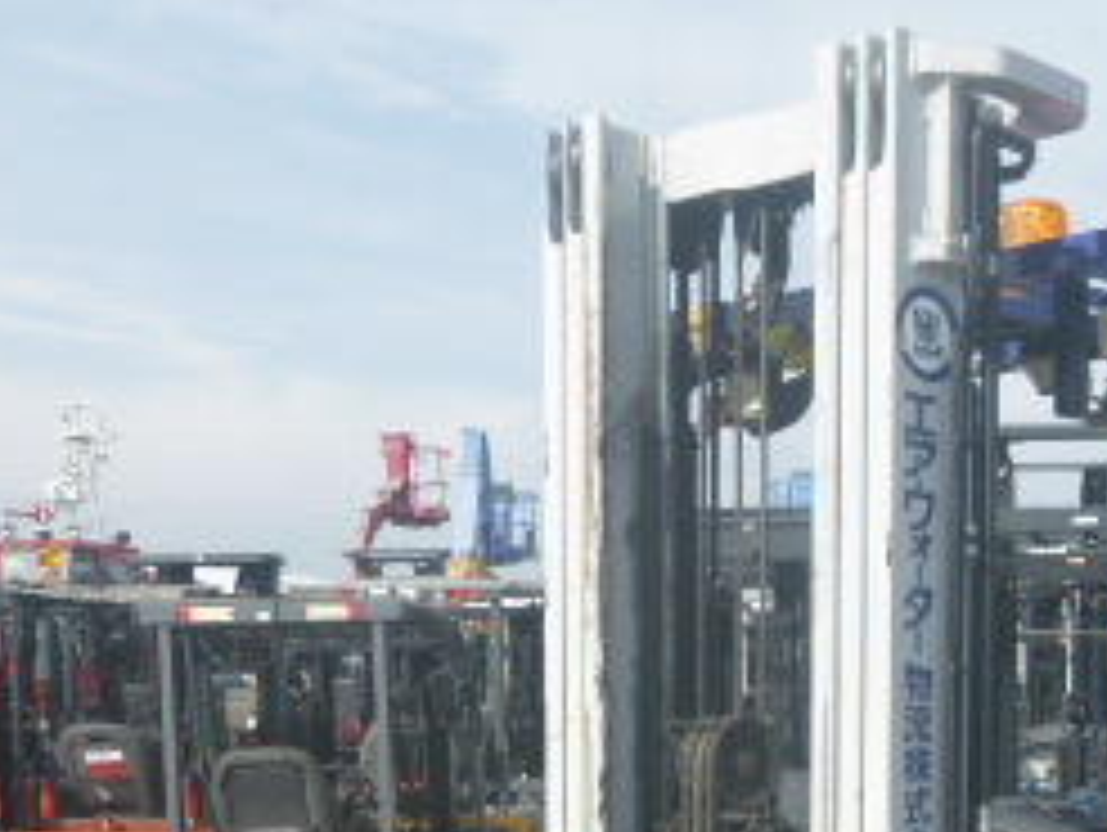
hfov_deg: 29.1
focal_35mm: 65
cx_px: 882
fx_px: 2081
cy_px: 998
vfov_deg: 21.1
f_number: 3.9
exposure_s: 1/500
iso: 100
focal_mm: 4.5
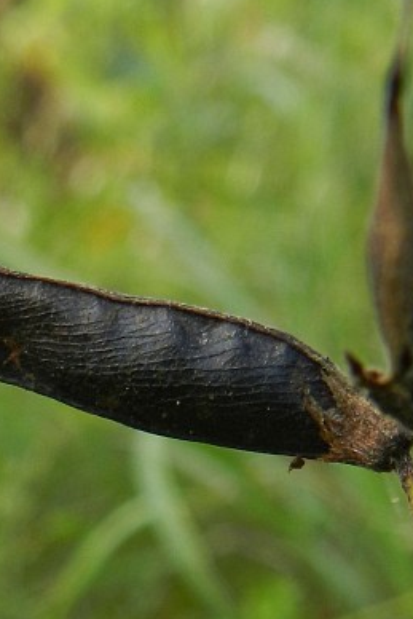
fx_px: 1771
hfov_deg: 13.2
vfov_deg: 19.2
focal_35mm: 103
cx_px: 19
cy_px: 637
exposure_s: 1/200
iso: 160
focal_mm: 5.6
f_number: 3.7
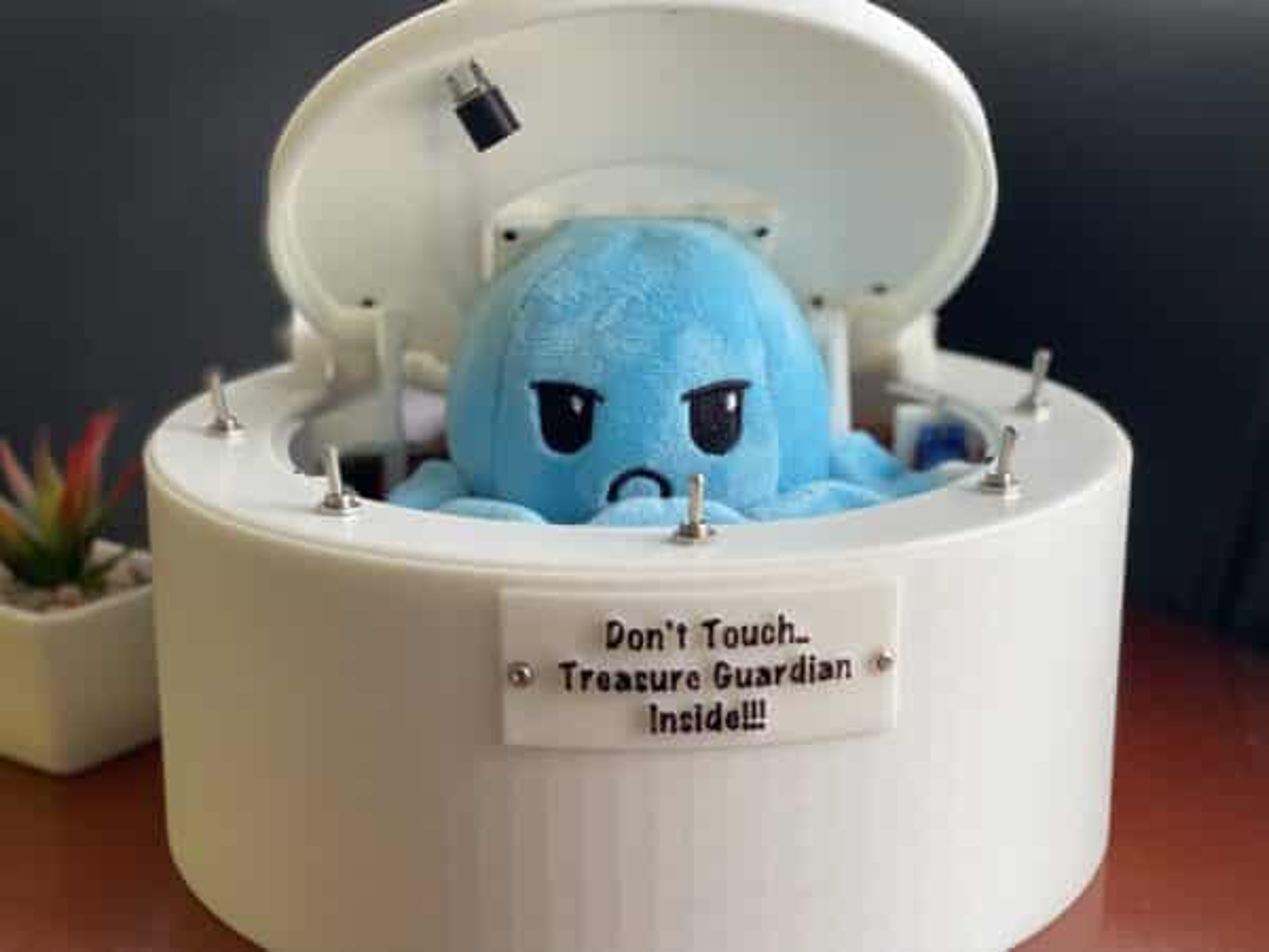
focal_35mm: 52
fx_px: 1906
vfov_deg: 28.0
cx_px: 634
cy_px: 476
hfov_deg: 36.8
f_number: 2
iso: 32
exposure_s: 1/122
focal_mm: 6
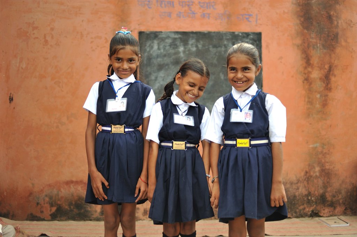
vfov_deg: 37.8
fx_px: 347
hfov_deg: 54.5
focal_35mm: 35
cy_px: 118
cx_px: 178
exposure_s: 1/1250
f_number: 2
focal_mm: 35
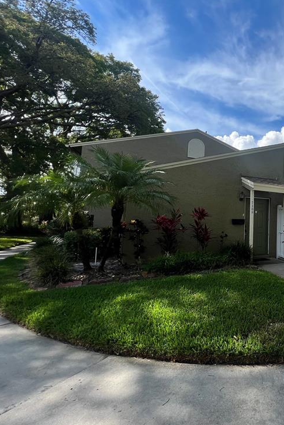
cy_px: 203
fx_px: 225
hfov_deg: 51.1
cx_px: 288
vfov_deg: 86.9
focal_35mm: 19
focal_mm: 1.57
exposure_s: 1/1553
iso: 32
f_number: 1.8
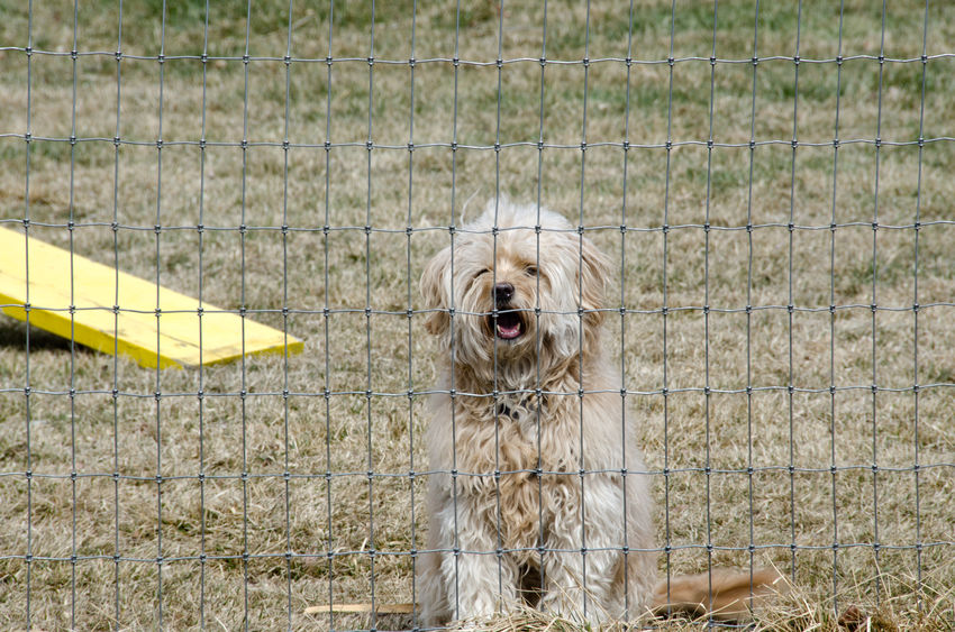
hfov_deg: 6.9
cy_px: 316
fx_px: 7942
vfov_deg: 4.6
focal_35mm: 300
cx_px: 478
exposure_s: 1/100
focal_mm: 200
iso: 100
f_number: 14
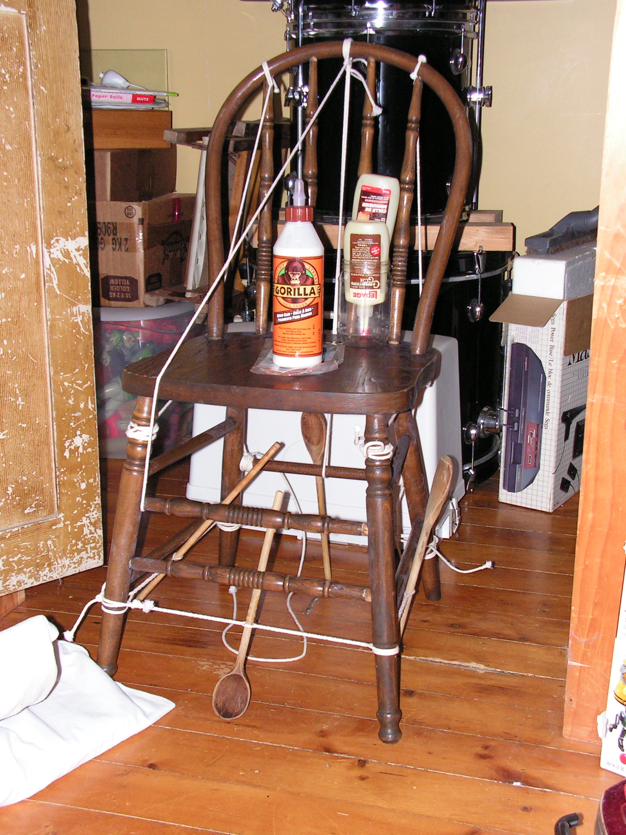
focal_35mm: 46
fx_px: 1109
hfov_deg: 31.5
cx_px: 313
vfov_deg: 41.2
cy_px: 418
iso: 200
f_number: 3.2
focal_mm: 7.8
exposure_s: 1/40
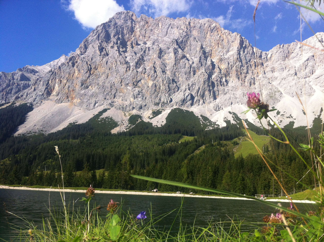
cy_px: 121
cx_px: 162
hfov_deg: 52.7
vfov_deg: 40.6
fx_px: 327
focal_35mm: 35
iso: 80
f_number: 2.8
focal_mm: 3.85
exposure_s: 1/1160
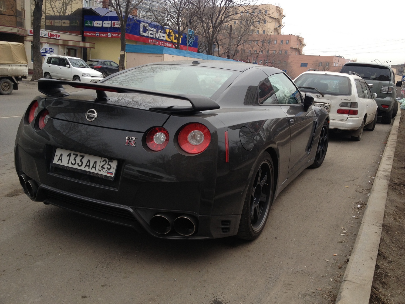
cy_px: 152
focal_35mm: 35
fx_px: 409
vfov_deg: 40.7
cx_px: 202
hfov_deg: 52.6
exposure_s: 1/282
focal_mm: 4.28
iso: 50
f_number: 2.4
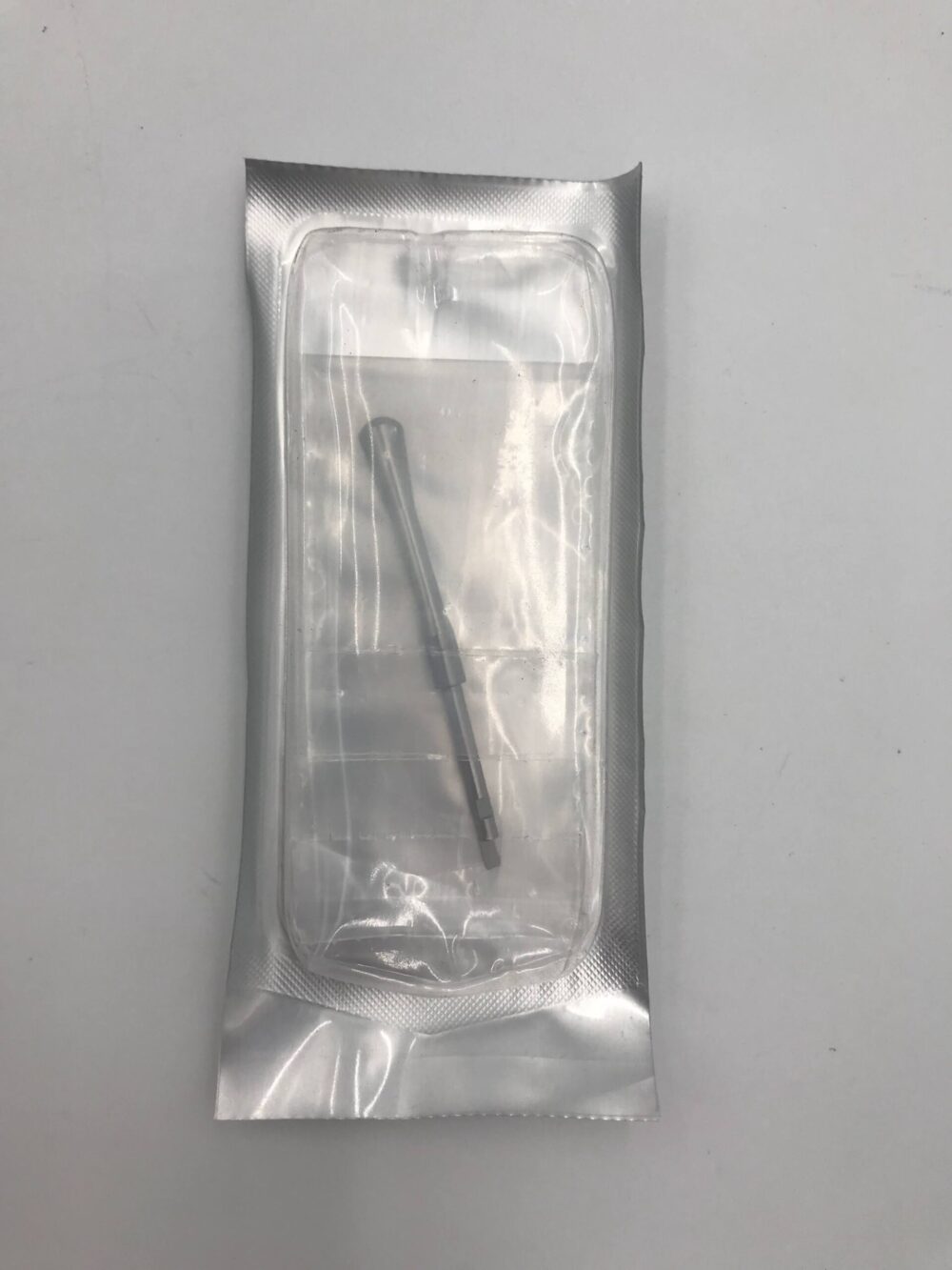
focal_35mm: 28
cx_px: 476
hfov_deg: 49.8
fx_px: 1027
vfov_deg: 63.4
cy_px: 635
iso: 20
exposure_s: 1/257
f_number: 1.8
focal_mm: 3.99
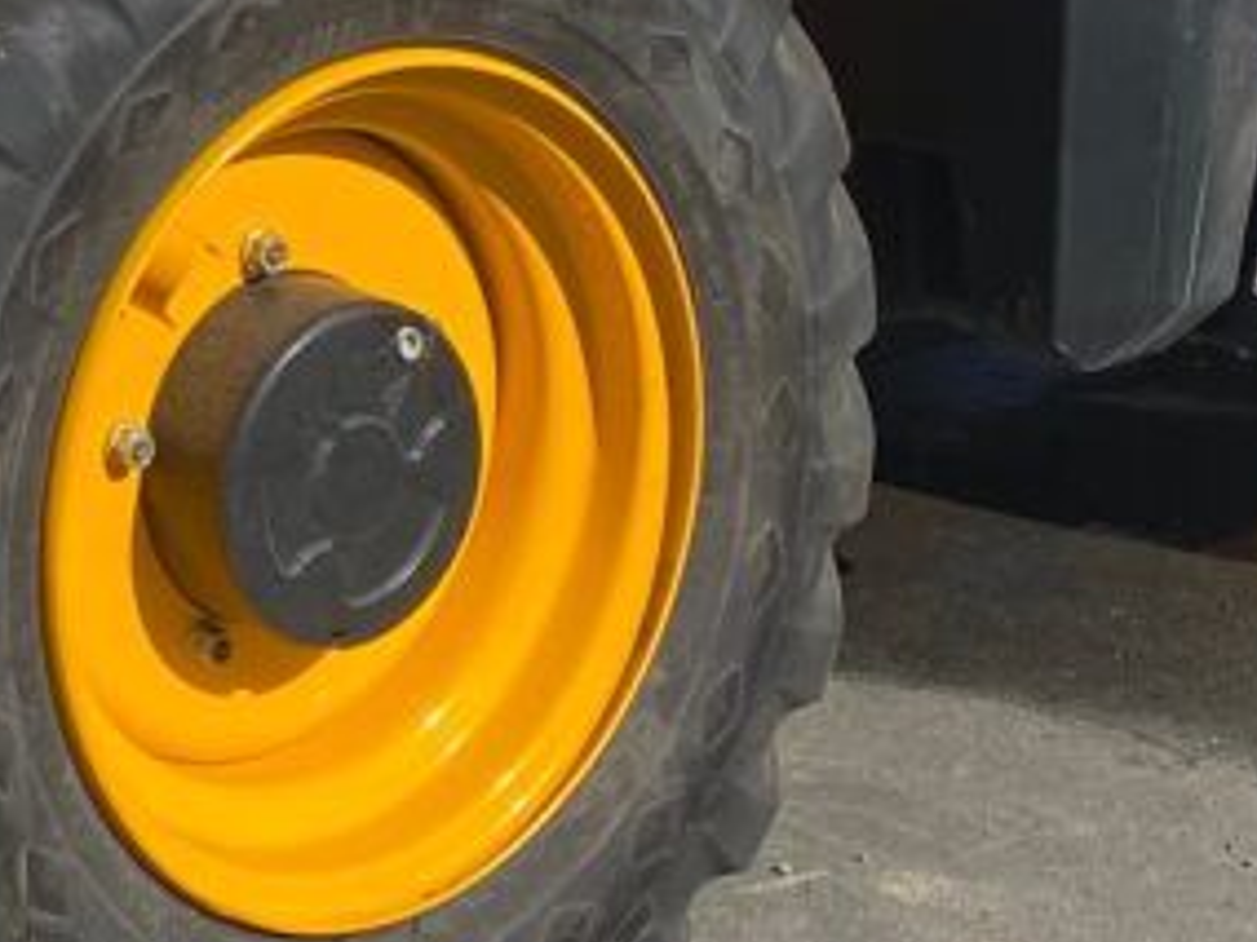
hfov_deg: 16.9
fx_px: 3994
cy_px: -606
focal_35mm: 110
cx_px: -341
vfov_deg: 12.6
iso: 32
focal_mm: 4.25
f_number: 1.8
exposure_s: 1/3205
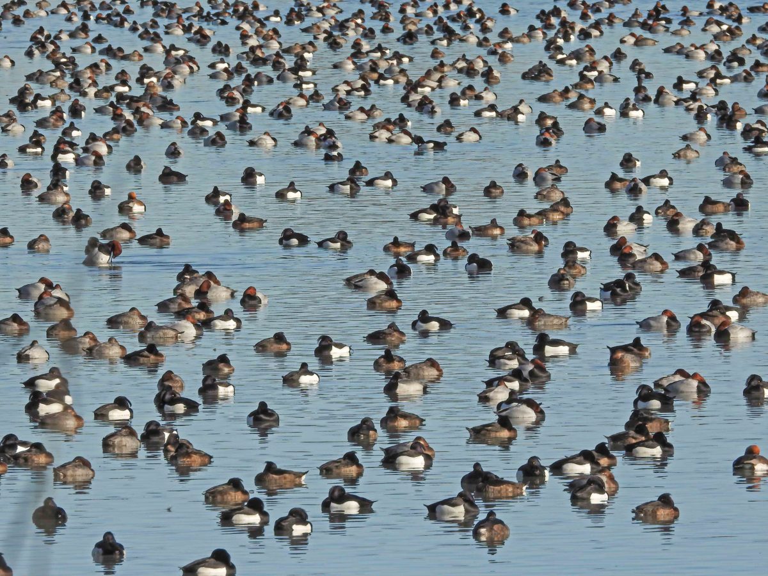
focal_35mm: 800
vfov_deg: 1.9
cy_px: 288
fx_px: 17749
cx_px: 384
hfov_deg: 2.5
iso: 100
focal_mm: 144
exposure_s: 1/640
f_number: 8
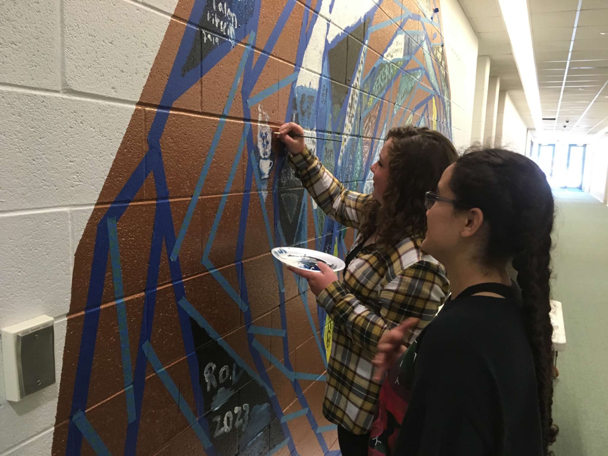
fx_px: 509
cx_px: 304
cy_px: 228
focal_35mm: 29
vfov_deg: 48.2
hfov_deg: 61.7
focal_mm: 4.15
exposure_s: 1/30
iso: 125
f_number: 2.2
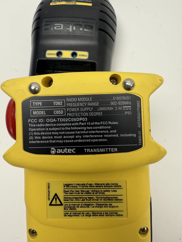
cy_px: 121
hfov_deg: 56.8
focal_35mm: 24
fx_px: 168
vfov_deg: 71.6
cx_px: 91
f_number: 2.2
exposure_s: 1/120
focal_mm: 2.22
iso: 100
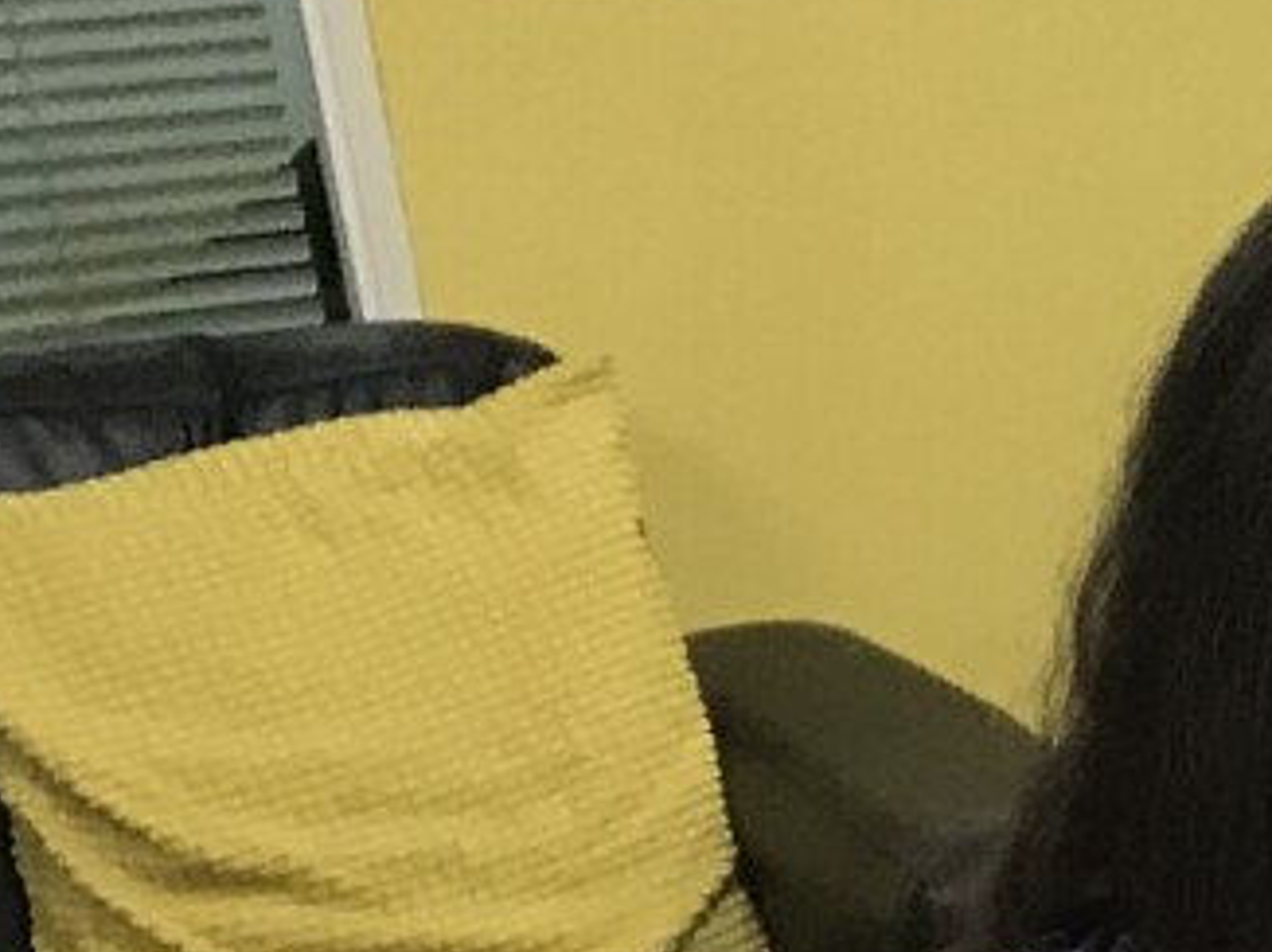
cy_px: 1908
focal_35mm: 176
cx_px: 3227
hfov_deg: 9.7
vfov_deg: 8.0
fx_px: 6463
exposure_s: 1/33
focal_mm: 3.99
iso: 32
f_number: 1.8
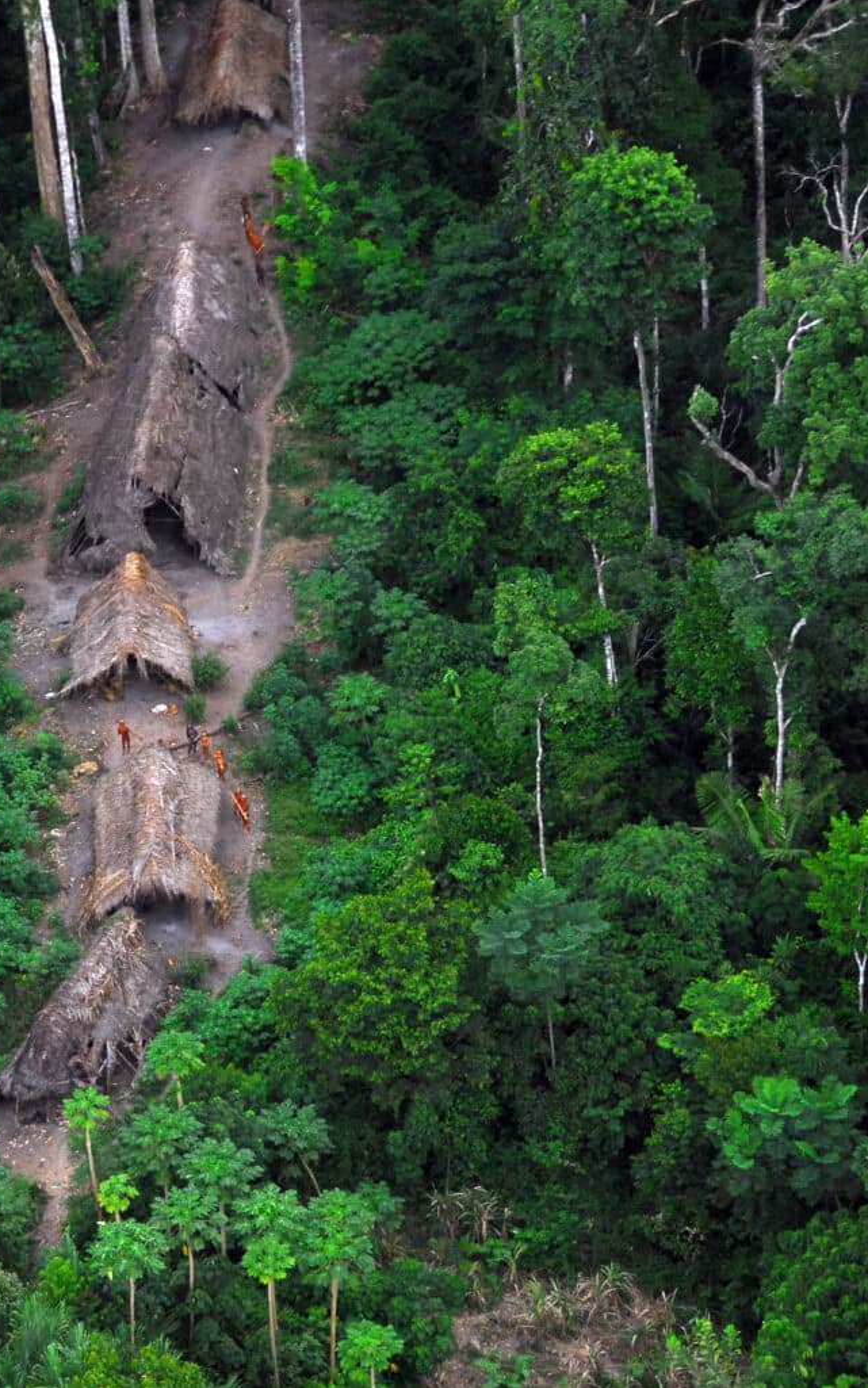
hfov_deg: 7.0
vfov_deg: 11.1
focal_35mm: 188
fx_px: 7113
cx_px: 177
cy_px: 693
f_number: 5
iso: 400
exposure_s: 1/320
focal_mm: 82
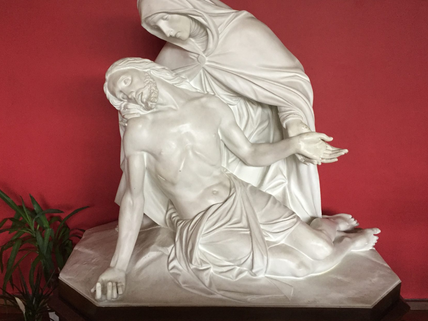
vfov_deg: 39.5
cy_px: 132
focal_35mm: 36
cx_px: 206
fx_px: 445
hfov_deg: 51.3
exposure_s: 1/33
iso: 200
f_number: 2.2
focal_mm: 4.15
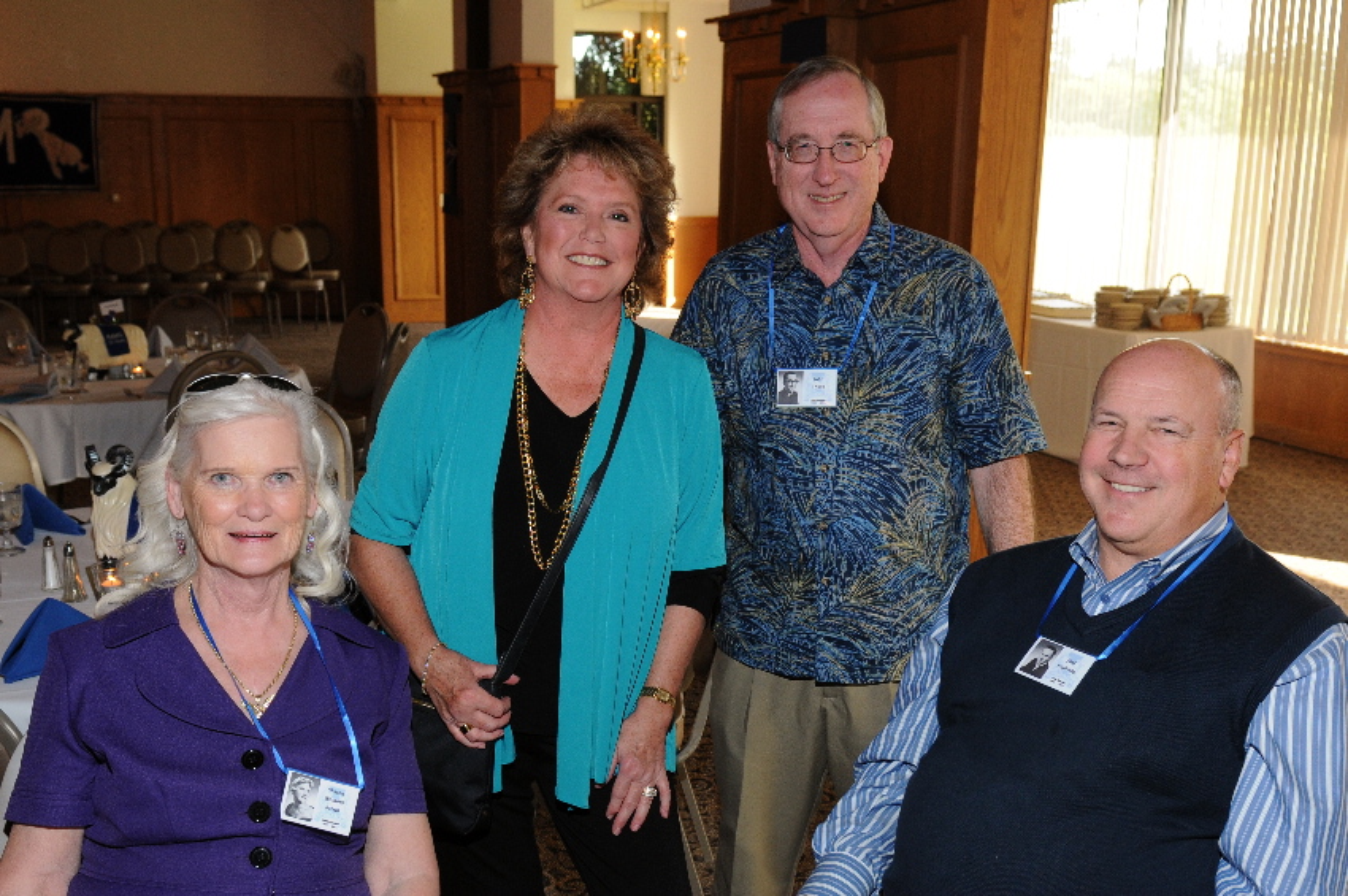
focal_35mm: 33
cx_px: 674
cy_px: 448
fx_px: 1234
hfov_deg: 57.3
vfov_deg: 39.9
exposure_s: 1/80
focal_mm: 22
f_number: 4
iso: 500
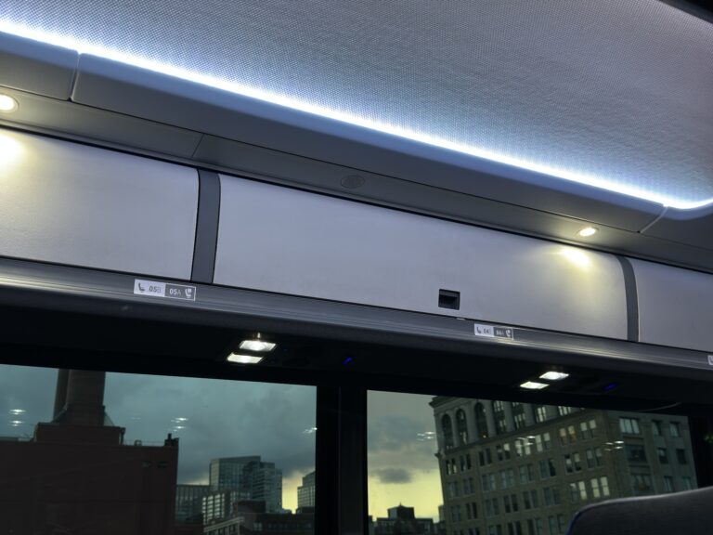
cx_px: 356
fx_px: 721
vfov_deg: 40.7
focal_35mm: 35
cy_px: 268
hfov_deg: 52.6
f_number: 1.78
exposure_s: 1/60
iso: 125
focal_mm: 6.76
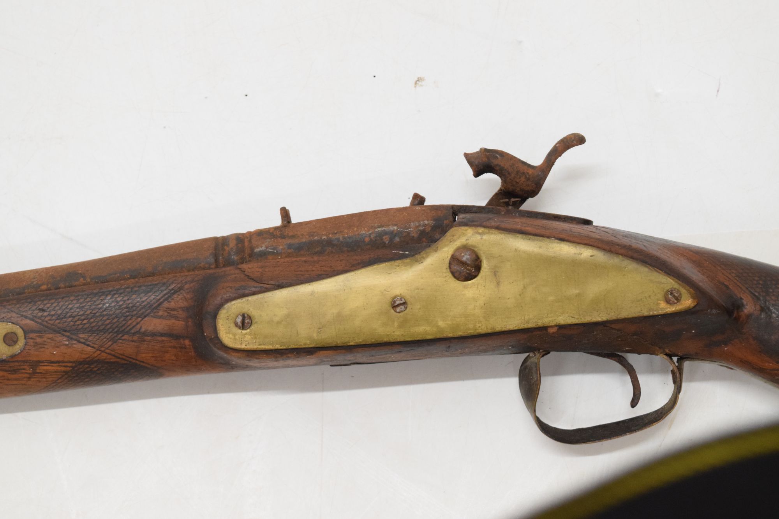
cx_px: 390
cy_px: 260
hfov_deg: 24.6
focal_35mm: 82
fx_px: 1785
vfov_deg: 16.6
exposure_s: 1/125
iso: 3200
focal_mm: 55
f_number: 8
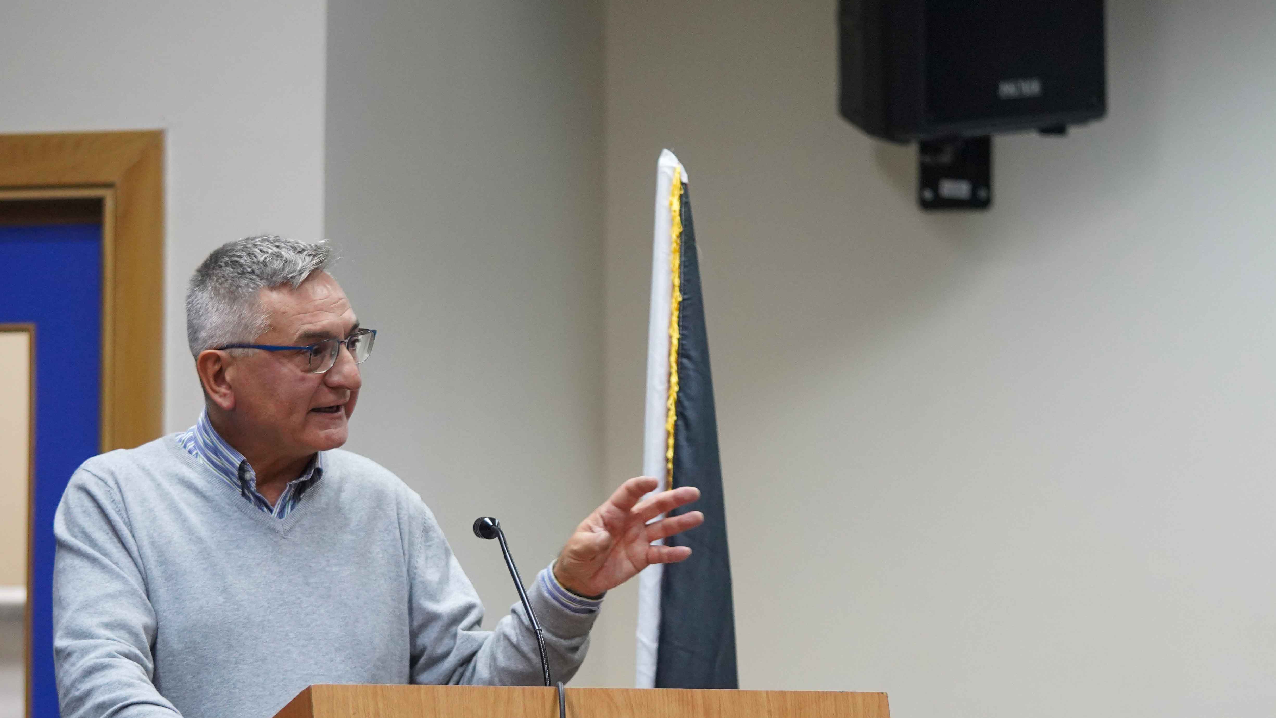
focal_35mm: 180
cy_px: 504
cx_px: 616
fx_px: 6091
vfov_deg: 6.7
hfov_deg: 12.0
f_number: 2.8
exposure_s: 1/160
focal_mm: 90
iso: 1600
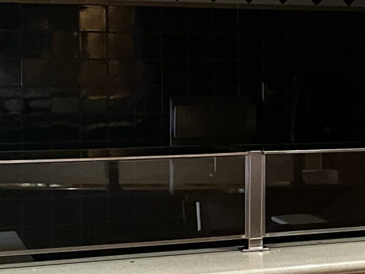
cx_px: 367
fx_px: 1065
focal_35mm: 101
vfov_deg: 14.6
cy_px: 77
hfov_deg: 18.9
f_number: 1.6
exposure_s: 1/30
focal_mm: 4.2
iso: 640
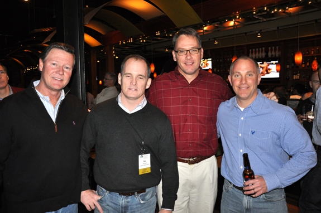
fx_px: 281
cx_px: 160
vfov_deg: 41.6
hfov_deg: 59.5
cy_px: 106
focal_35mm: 32
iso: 800
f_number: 3.8
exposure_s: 1/60
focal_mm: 21
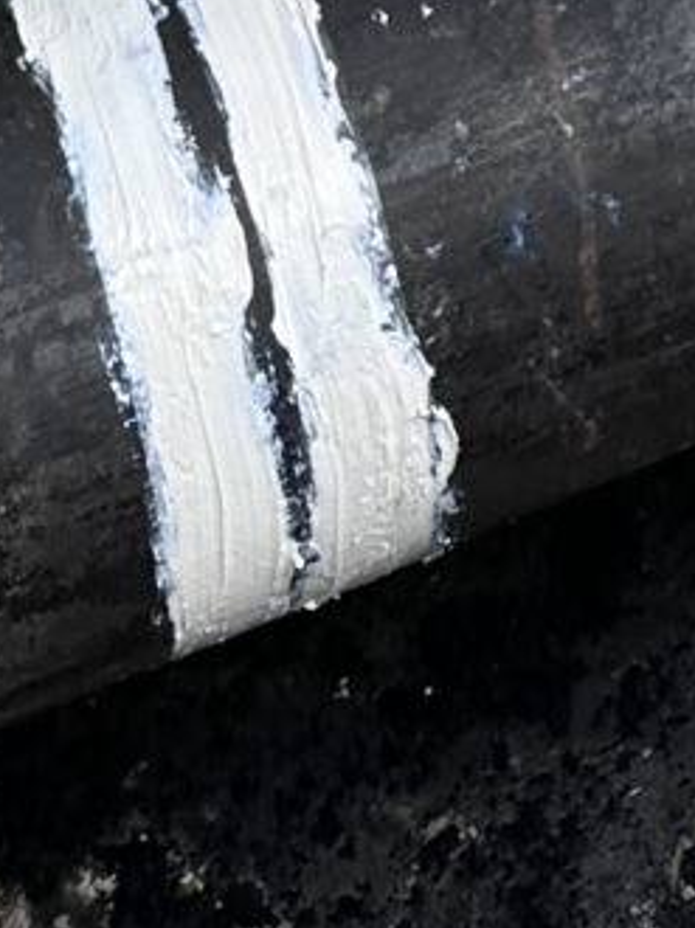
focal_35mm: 149
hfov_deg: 9.7
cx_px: 971
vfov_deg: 11.4
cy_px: -1159
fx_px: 3994
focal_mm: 6.86
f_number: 1.78
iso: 80
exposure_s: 1/564
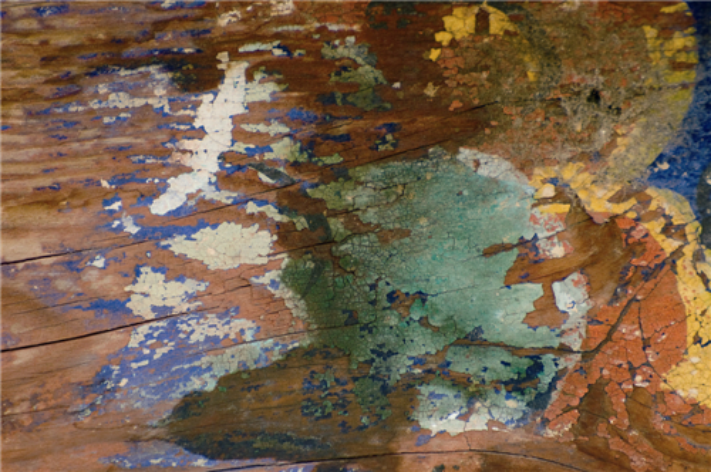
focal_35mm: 450
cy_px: 236
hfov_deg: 4.6
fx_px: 8876
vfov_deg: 3.0
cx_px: 356
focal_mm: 300
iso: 200
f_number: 6.3
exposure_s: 1/160
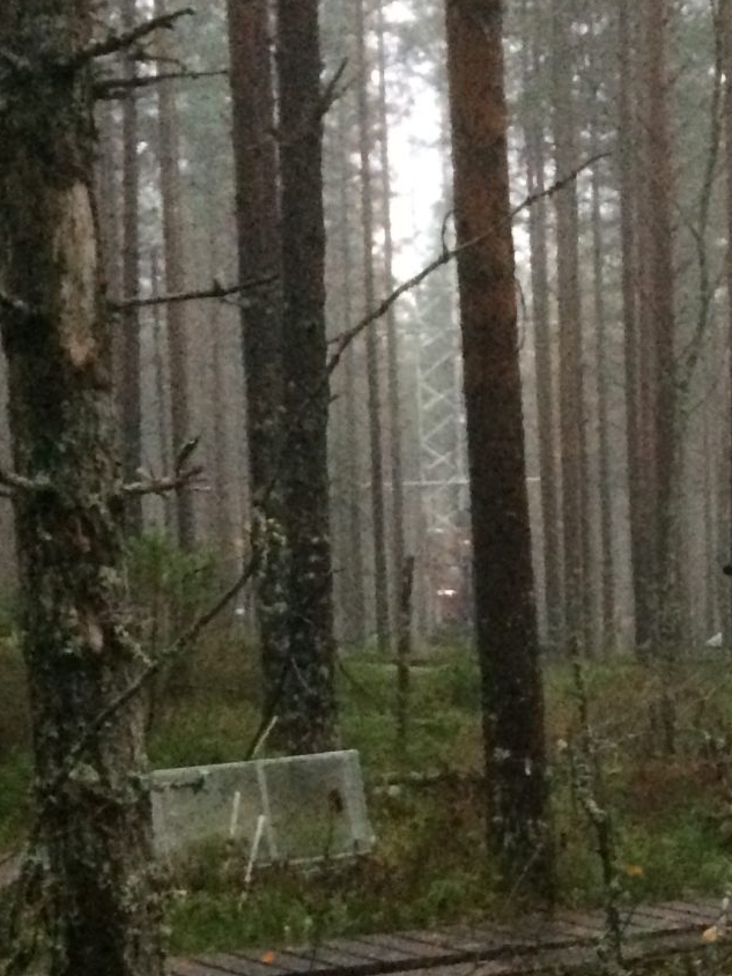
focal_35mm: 88
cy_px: 856
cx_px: 1003
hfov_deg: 15.8
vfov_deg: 21.8
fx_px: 2481
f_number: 2.2
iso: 320
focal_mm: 4.15
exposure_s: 1/17
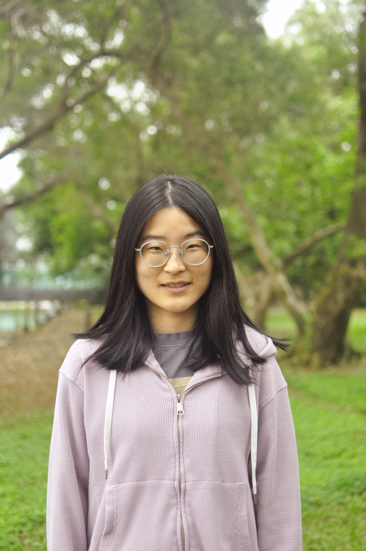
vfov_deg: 37.9
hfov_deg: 25.7
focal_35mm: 52
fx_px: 803
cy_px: 276
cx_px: 183
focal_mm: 35
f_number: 2.5
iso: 640
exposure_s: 1/320
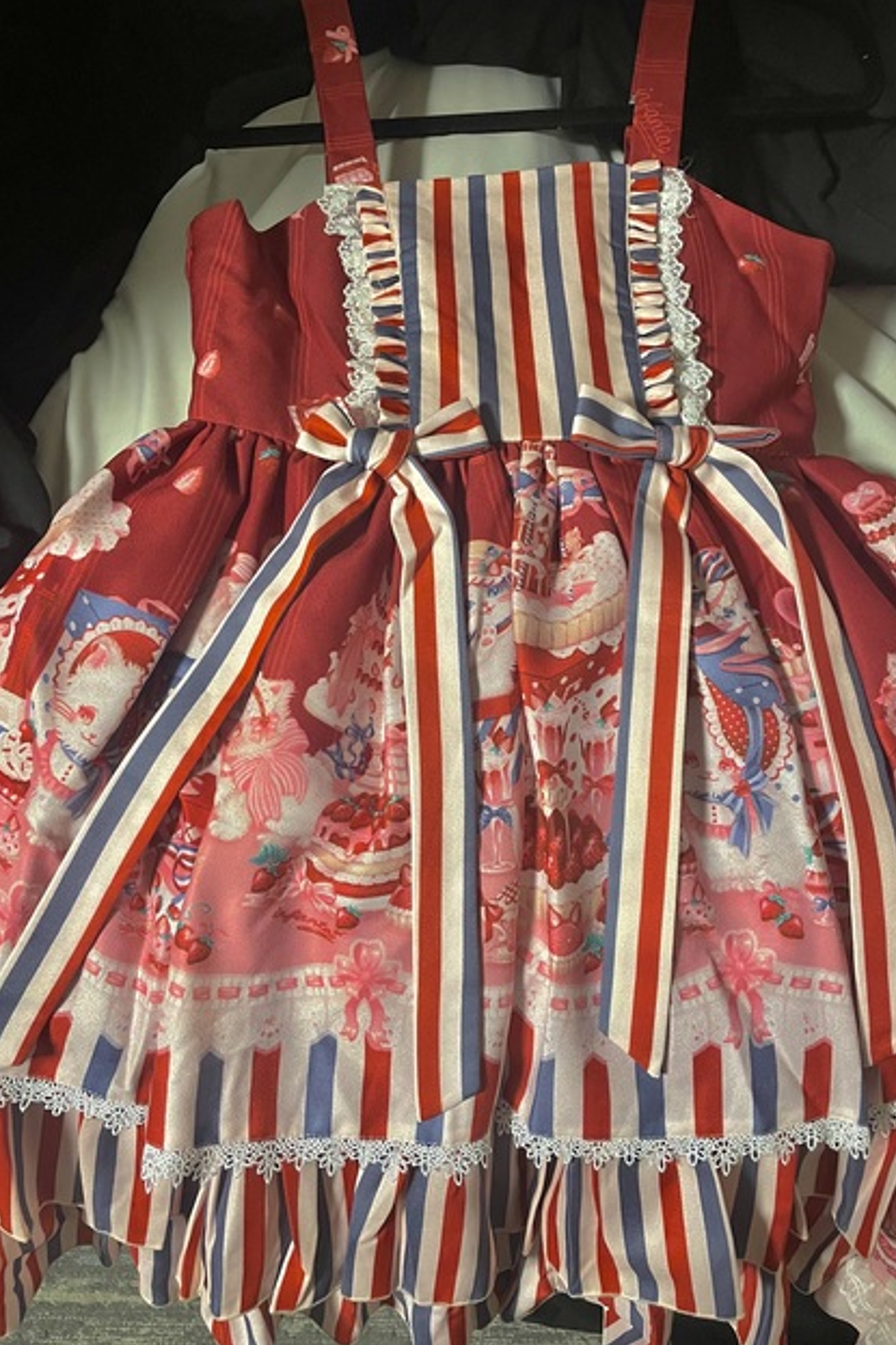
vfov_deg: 65.5
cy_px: 677
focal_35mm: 28
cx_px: 453
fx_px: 1046
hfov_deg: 46.4
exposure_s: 1/60
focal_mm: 4.2
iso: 500
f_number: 1.6
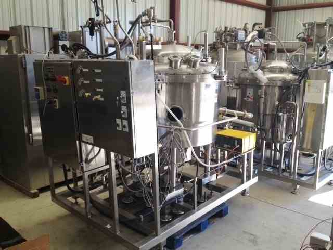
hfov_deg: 52.6
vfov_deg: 40.7
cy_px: 125
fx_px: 337
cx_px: 166
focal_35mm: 35
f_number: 2.4
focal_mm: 4.28
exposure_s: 1/120
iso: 80
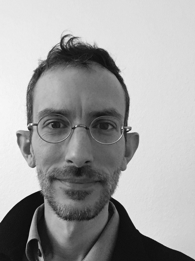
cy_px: 141
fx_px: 285
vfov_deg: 48.9
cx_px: 82
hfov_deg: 37.6
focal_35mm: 38
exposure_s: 1/30
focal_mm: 2.65
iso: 320
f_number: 2.2
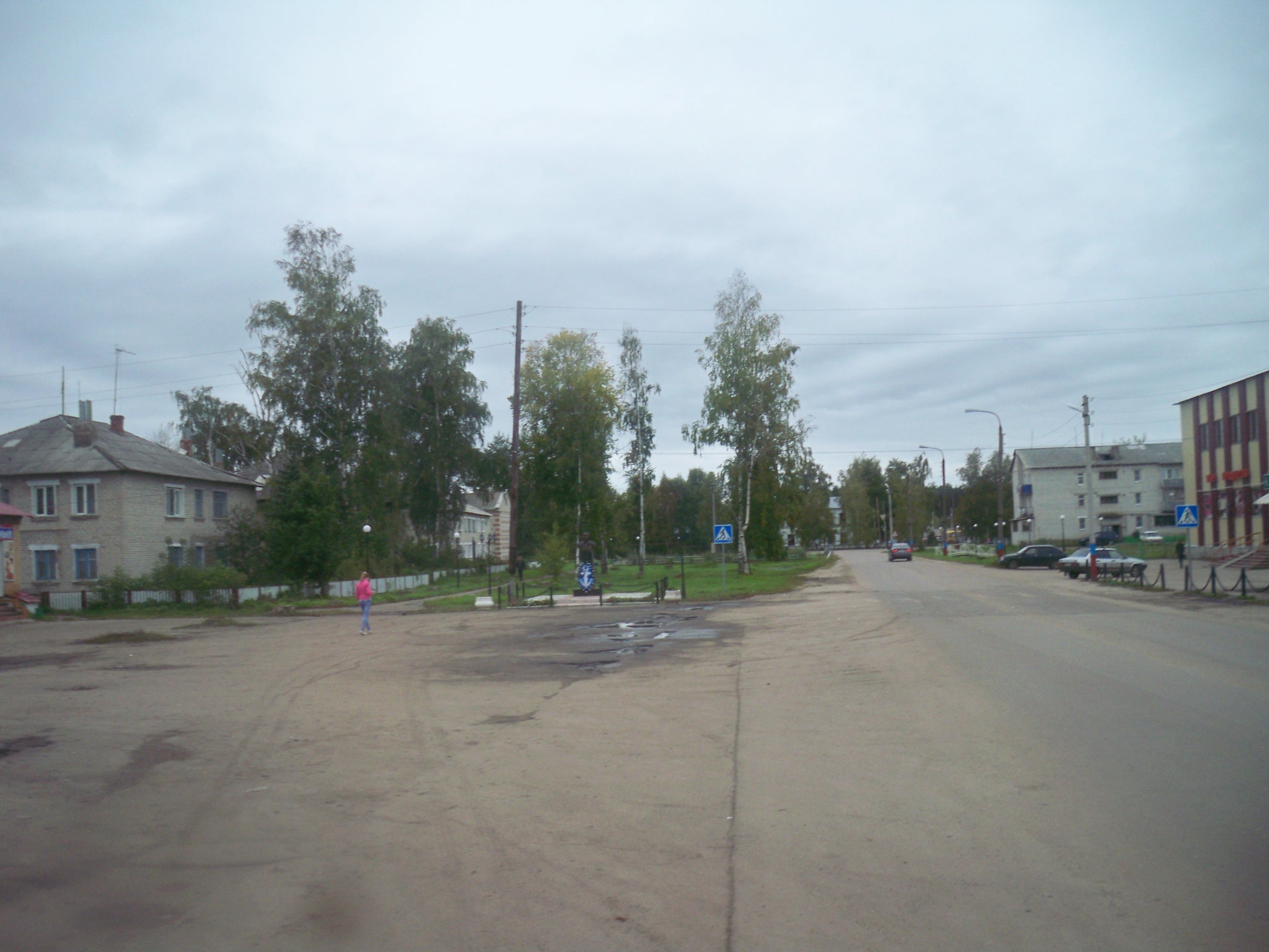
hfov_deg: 52.6
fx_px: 1283
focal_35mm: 35
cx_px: 634
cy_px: 476
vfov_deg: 40.7
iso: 80
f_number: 3.1
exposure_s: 1/400
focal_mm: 6.3
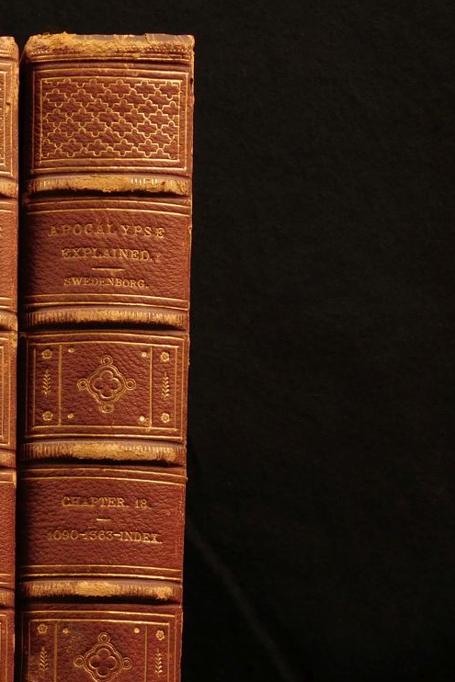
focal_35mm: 148
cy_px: 489
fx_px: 2804
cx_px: -231
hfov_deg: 9.0
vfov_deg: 13.8
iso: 180
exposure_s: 1/30
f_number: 4.2
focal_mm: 11.7
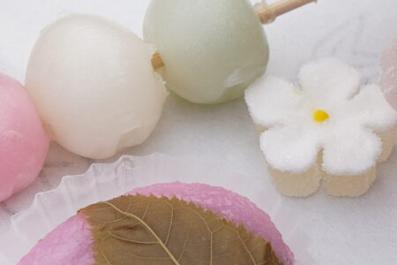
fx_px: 2194
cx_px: 198
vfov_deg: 6.9
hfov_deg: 10.3
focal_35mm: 199
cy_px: 87
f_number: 5.6
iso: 100
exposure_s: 1/100
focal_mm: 35
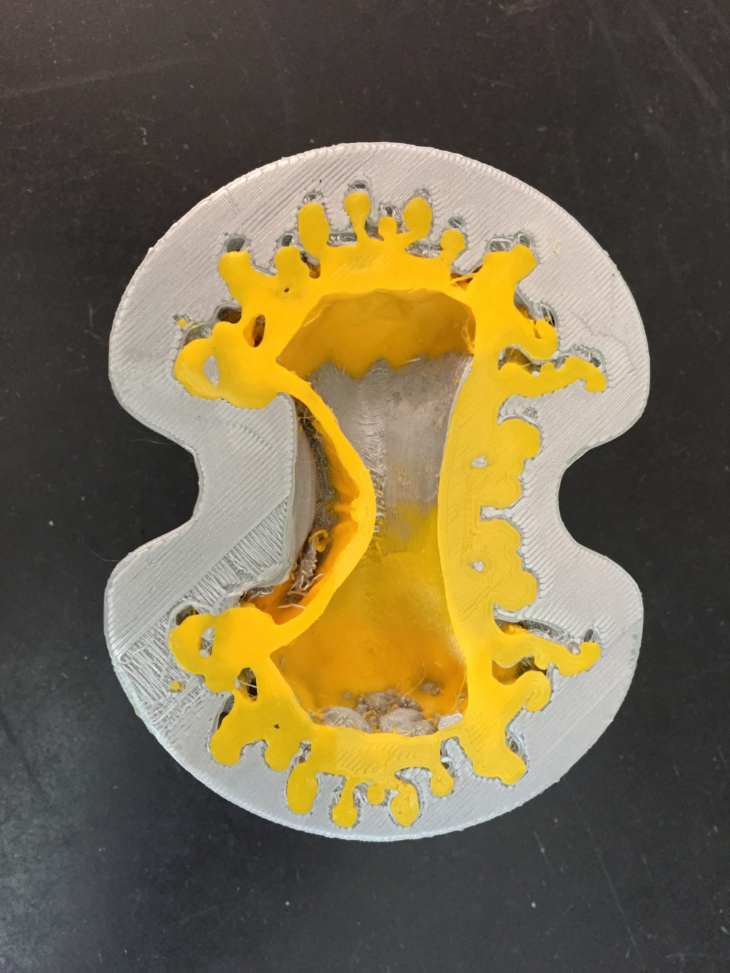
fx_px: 815
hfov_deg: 48.2
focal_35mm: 29
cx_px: 365
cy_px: 486
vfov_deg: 61.7
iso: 250
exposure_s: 1/24
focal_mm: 4.15
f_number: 2.2
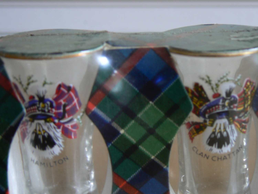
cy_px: 97
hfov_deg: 17.6
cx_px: 129
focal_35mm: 112
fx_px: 835
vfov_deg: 13.2
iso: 80
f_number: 3.2
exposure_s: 1/4
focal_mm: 18.6
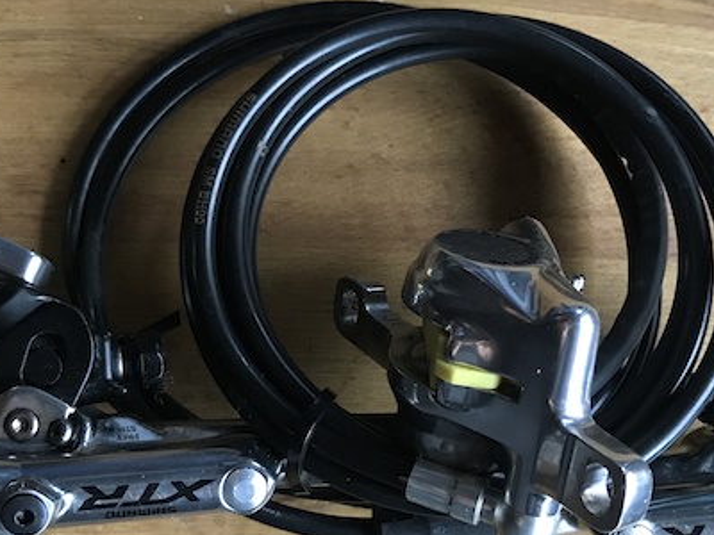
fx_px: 1155
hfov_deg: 34.3
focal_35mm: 56
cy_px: 273
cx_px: 373
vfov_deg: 26.1
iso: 100
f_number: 1.8
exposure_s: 1/17
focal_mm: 3.99
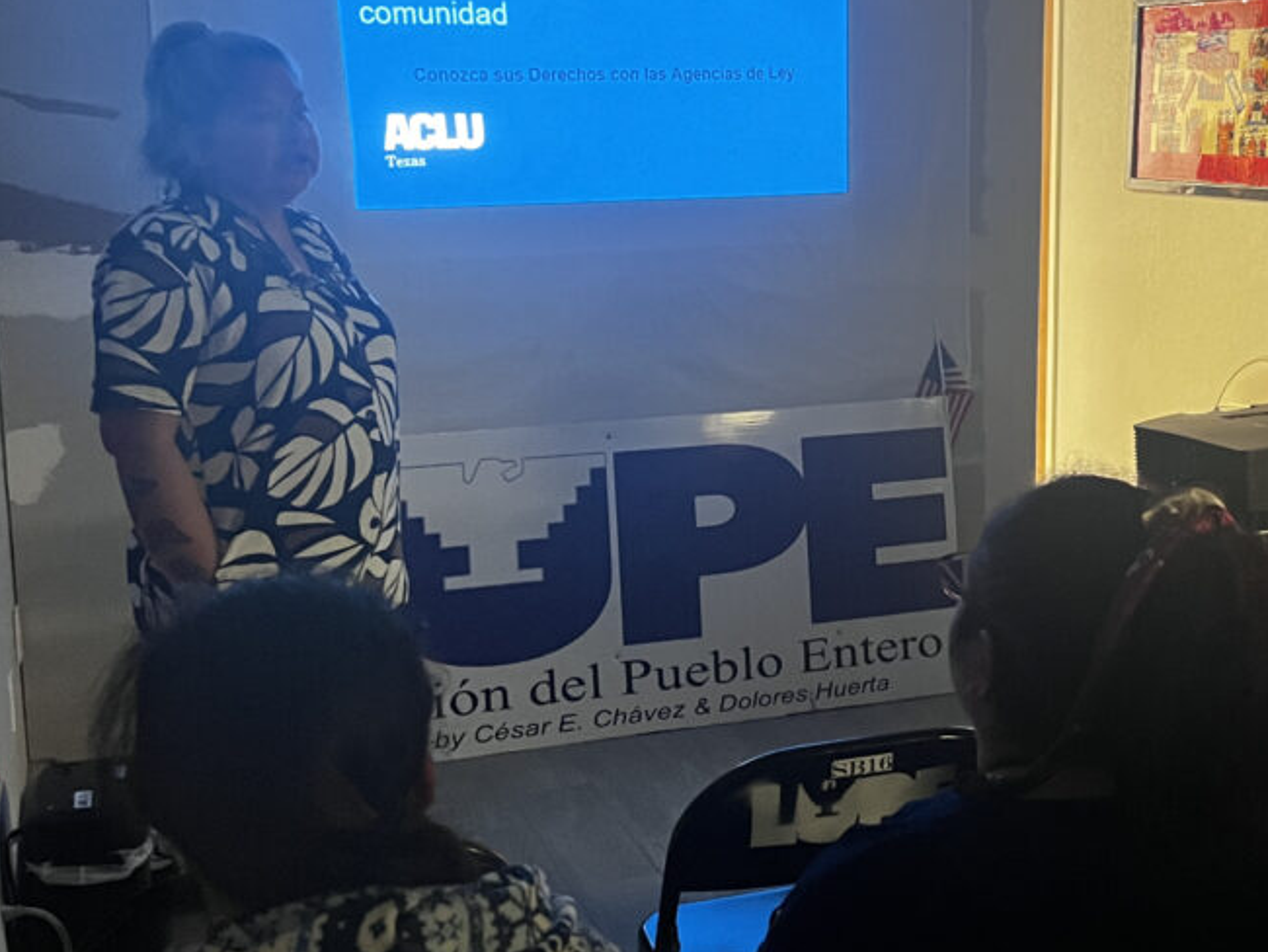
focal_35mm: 48
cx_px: 868
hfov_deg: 39.1
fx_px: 1759
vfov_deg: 30.2
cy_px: 384
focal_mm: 5.1
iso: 500
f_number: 1.6
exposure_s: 1/30
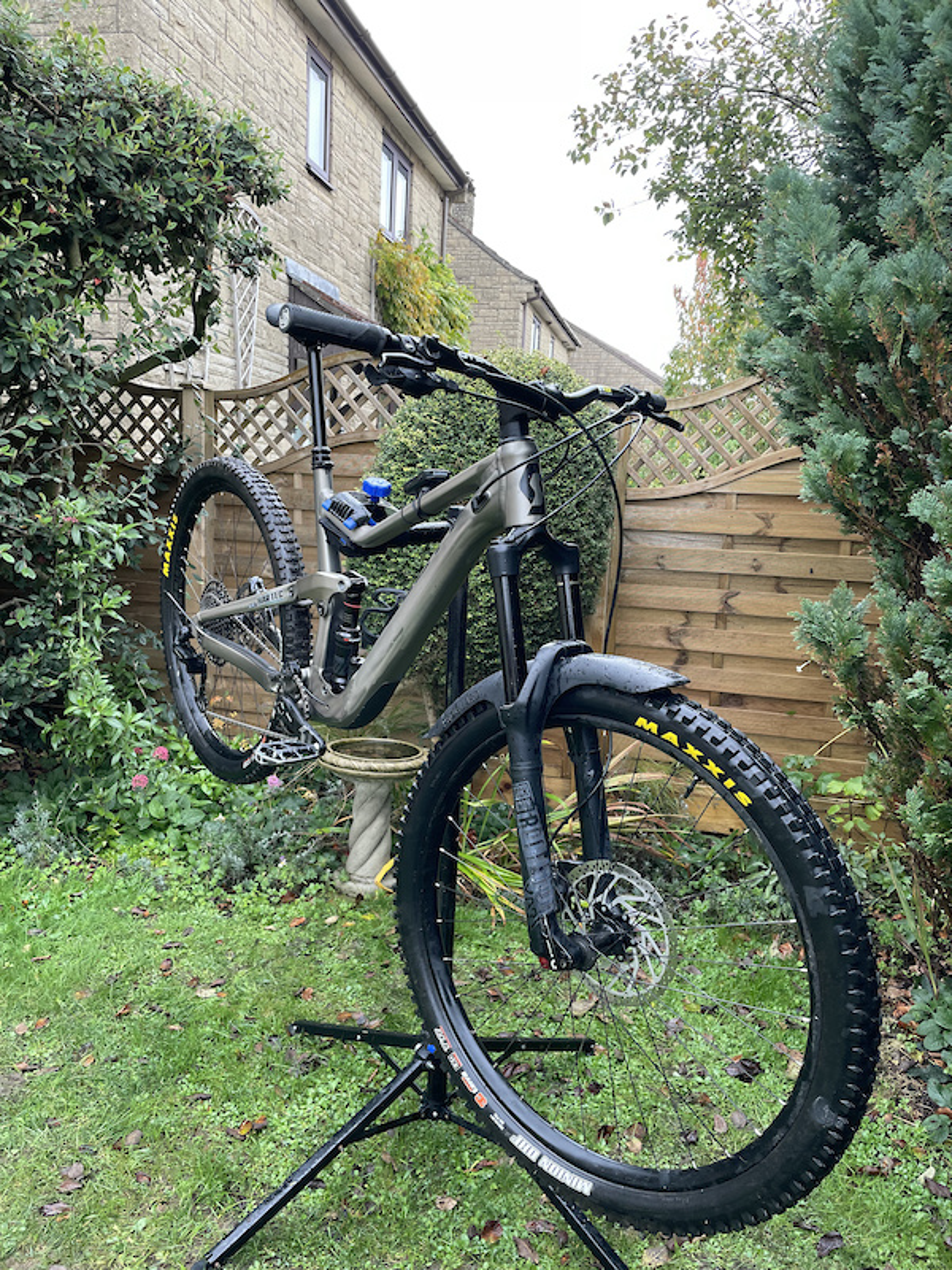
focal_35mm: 26
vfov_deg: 67.3
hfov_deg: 53.1
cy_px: 635
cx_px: 476
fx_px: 953
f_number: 1.6
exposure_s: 1/121
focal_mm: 4.2
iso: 80
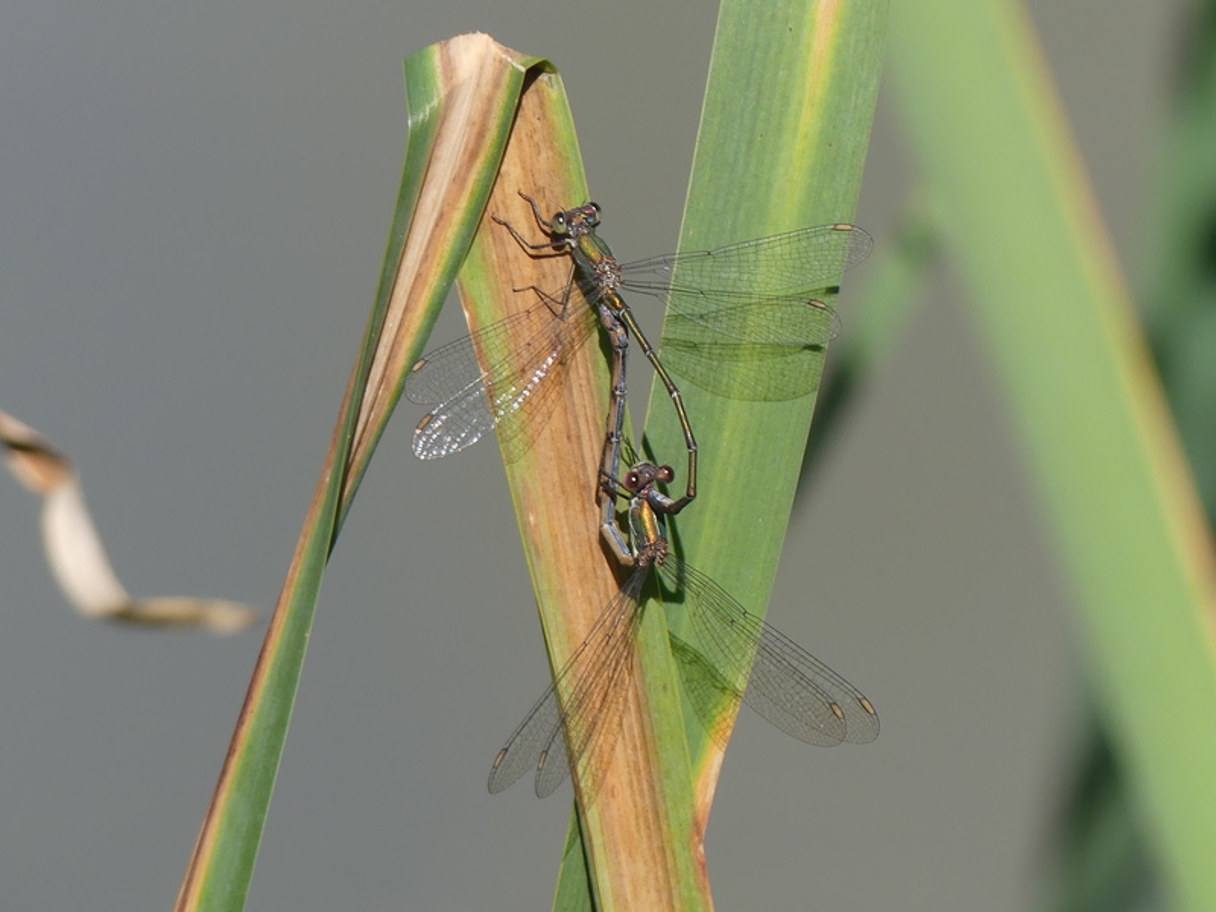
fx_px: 30526
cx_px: 608
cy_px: 456
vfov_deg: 1.7
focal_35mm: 869
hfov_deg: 2.3
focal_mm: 108
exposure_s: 1/640
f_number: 4.5
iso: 100
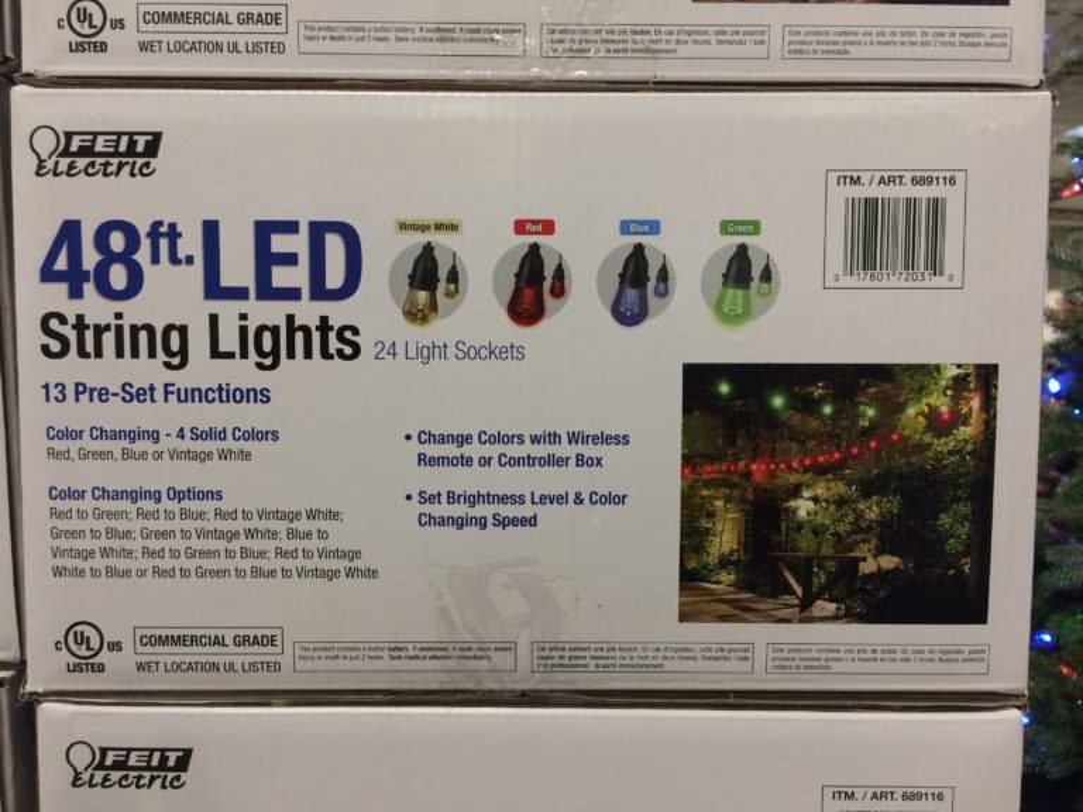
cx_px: 542
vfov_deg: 48.2
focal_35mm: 29
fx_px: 907
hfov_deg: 61.7
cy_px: 406
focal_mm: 4.15
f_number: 2.2
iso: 100
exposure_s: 1/30
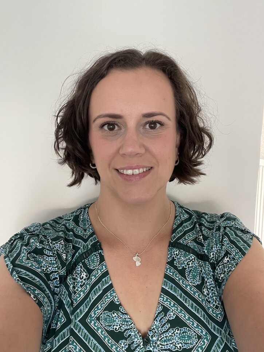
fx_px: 305
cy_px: 176
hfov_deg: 46.8
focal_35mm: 30
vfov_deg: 60.0
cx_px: 132
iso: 400
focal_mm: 2.71
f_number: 2.2
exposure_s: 1/31
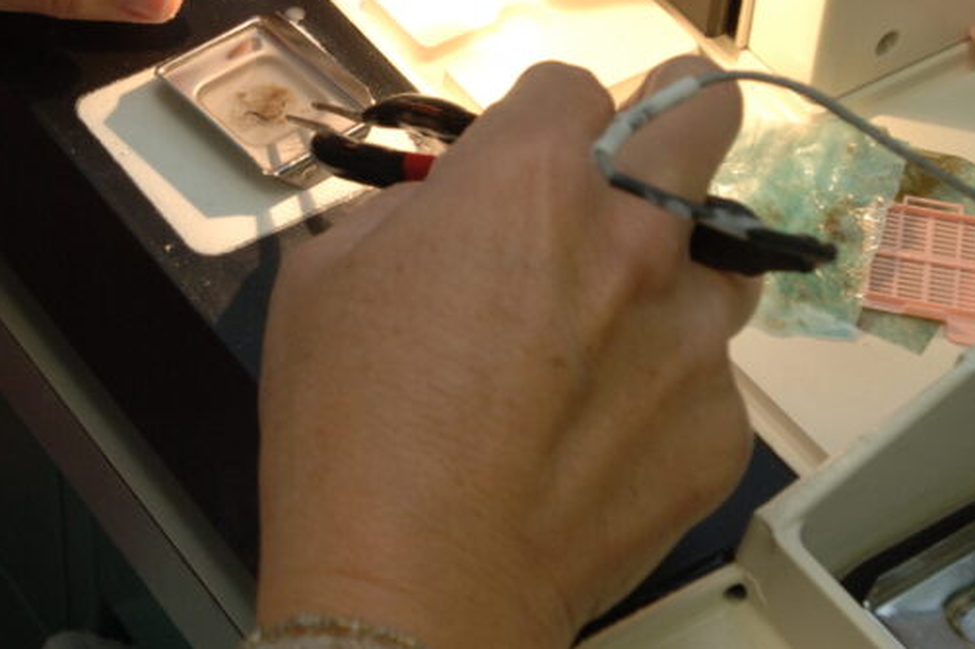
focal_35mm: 107
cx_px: 256
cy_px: 105
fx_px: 2896
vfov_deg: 12.7
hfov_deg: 19.0
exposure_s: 1/60
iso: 400
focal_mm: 35
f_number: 8
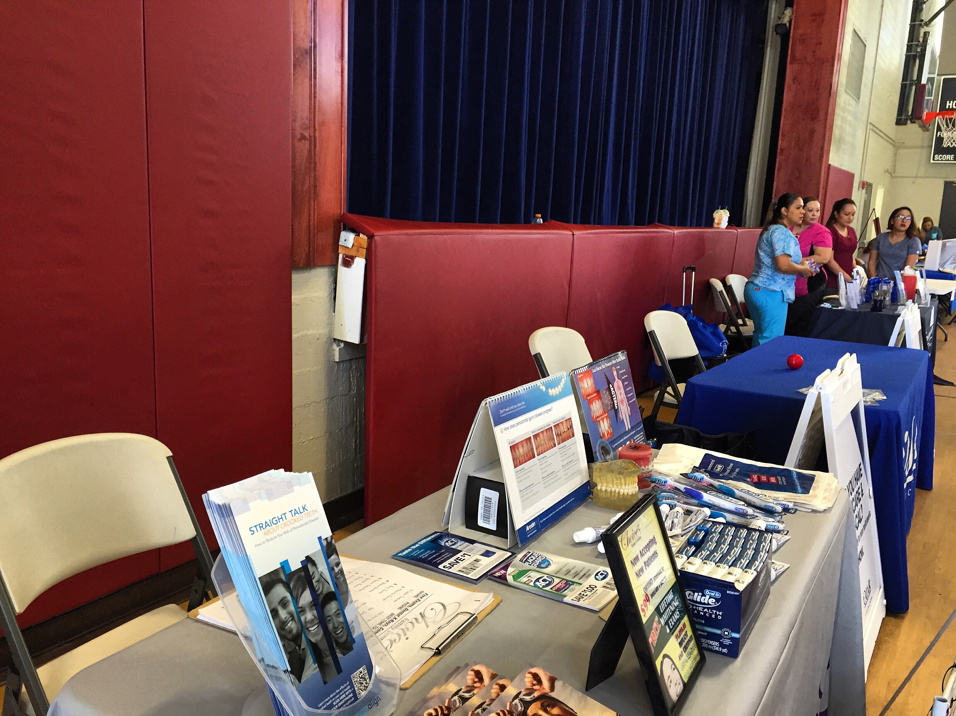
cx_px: 478
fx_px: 801
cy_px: 358
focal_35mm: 29
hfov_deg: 61.7
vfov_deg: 48.2
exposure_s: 1/30
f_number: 2.2
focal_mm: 4.15
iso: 100
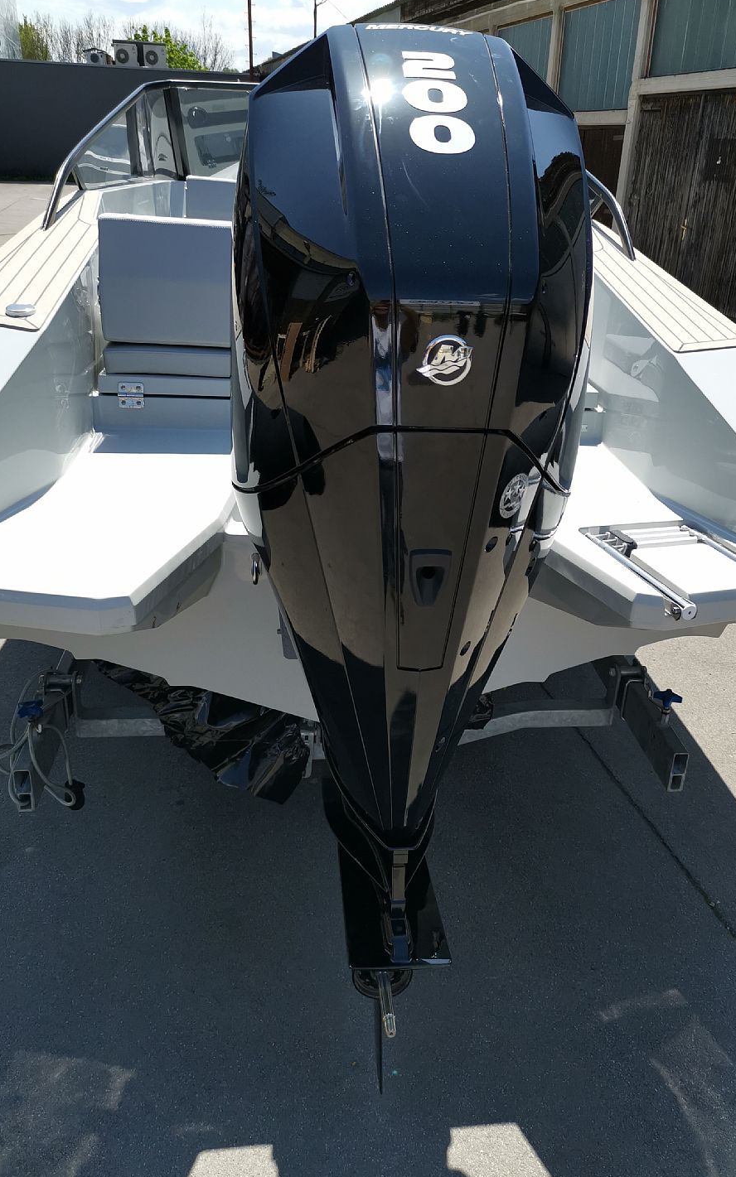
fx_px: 931
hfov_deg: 43.1
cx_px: 392
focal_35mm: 29
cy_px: 585
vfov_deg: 64.6
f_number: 1.8
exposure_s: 1/3571
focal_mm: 5.58
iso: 100
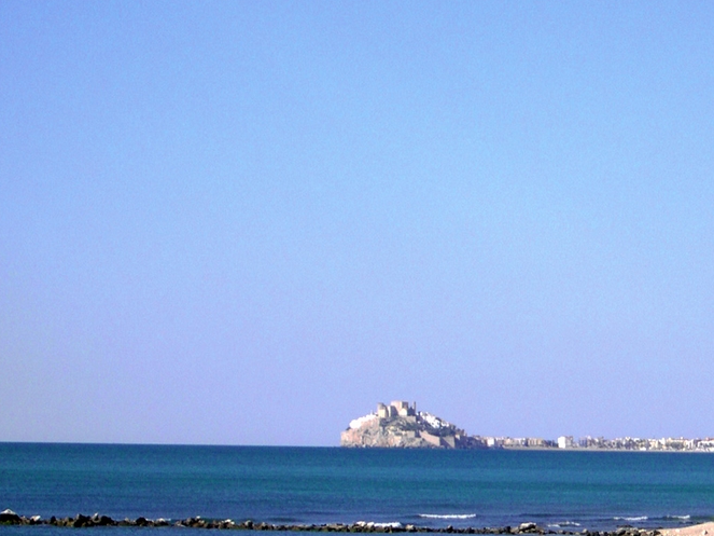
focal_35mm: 176
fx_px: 3630
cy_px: 357
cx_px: 548
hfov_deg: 11.2
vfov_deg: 8.4
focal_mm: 24
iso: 100
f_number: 4.9
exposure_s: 1/603
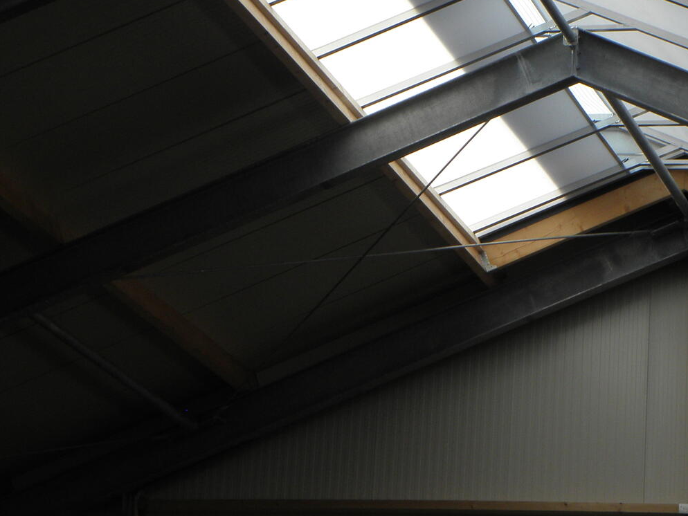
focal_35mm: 197
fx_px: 3916
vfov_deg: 7.5
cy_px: 117
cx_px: 442
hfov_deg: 10.0
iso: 64
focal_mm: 18.29
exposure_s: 1/200
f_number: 5.6
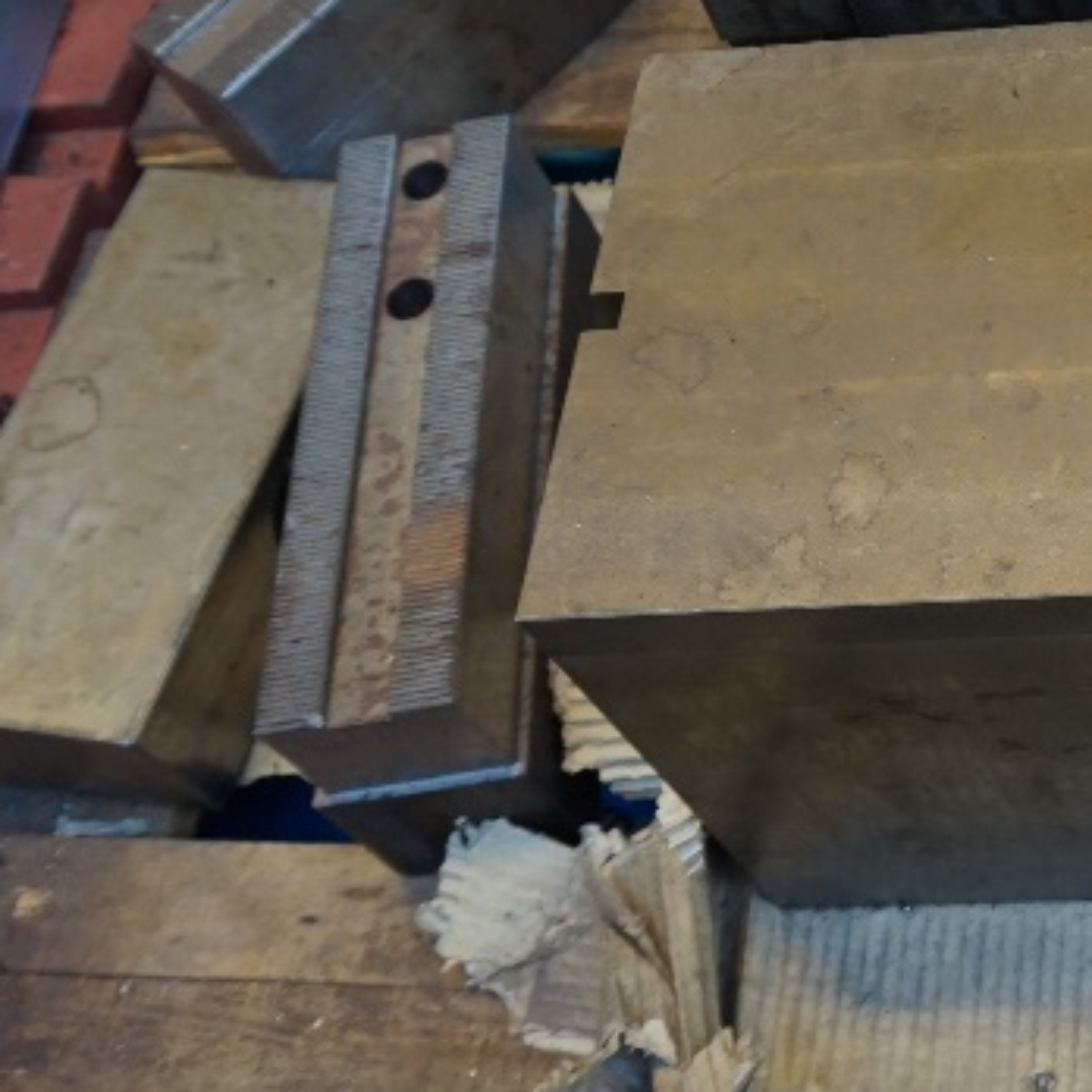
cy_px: 312
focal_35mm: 60
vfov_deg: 28.3
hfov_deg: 25.8
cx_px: 1293
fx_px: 2141
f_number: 4
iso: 1250
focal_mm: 16
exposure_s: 1/160
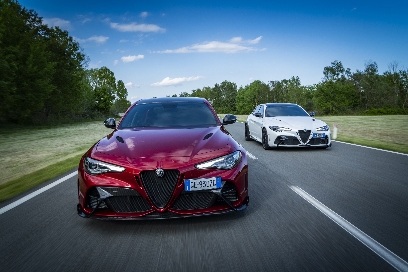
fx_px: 329
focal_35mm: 29
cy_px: 136
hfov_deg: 63.7
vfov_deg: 45.0
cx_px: 204
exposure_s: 1/80
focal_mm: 29
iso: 100
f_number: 18
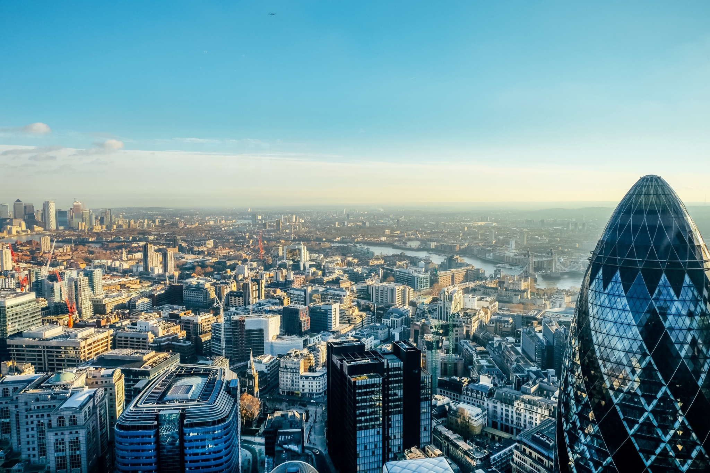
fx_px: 473
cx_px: 355
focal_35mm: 24
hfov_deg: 73.7
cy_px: 236
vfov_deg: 53.1
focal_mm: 16
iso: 400
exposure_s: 1/420
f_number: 6.4
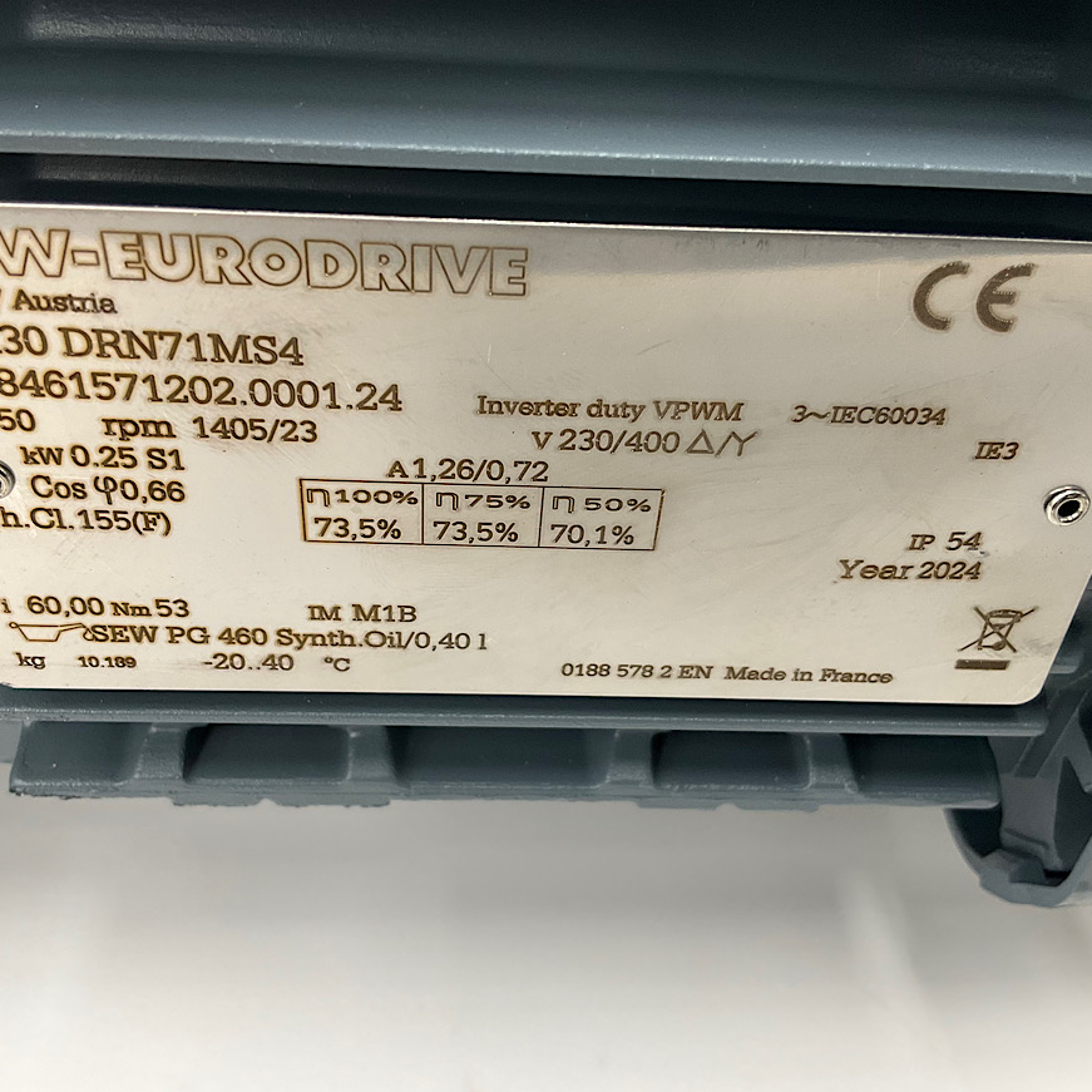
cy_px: 552
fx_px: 1249
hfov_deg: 47.2
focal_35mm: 35
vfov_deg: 47.2
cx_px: 525
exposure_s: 1/50
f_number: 1.8
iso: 50
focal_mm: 3
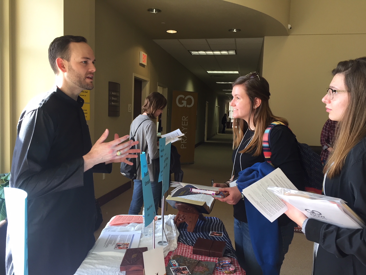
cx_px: 183
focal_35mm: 29
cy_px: 138
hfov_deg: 61.7
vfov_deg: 48.2
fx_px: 307
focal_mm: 4.15
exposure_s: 1/40
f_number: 2.2
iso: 32
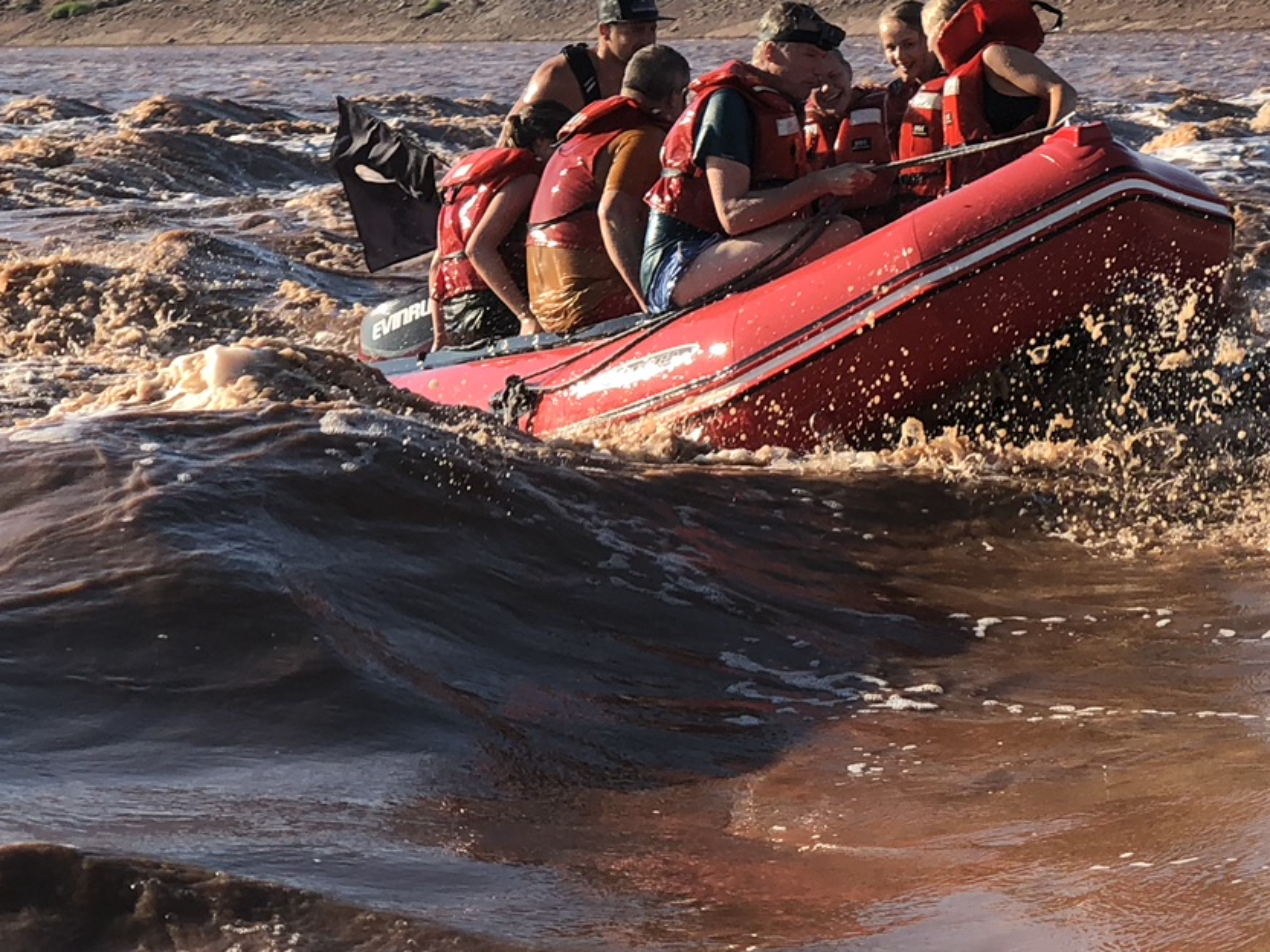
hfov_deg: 15.0
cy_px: 363
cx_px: 1371
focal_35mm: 128
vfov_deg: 11.6
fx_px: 4696
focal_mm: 6
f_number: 2.4
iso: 16
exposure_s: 1/489
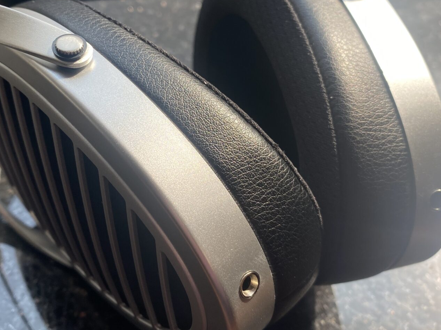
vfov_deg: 34.3
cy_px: 141
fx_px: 535
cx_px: 190
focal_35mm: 42
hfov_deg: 44.7
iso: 32
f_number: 1.8
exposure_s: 1/426
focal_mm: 4.25
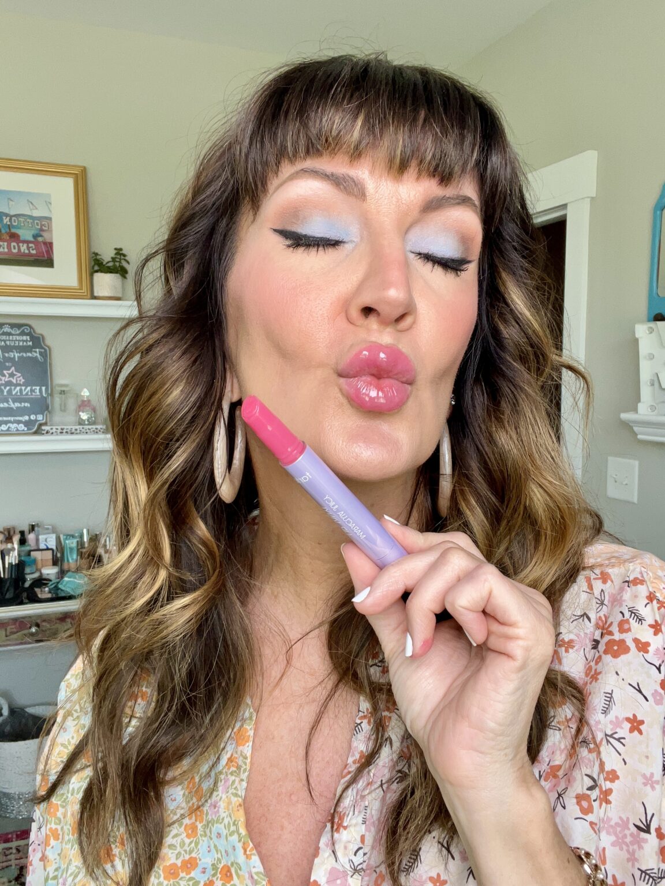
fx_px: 768
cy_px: 443
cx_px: 332
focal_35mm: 30
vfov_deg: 60.0
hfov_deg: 46.8
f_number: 2.2
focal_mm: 2.71
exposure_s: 1/120
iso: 64
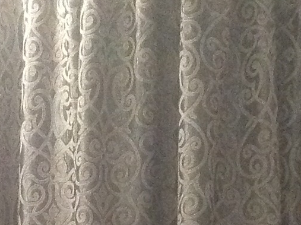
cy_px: 540
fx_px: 1555
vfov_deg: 7.7
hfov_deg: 10.1
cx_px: -346
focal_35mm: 179
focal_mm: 4.28
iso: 500
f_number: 2.4
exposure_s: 1/15
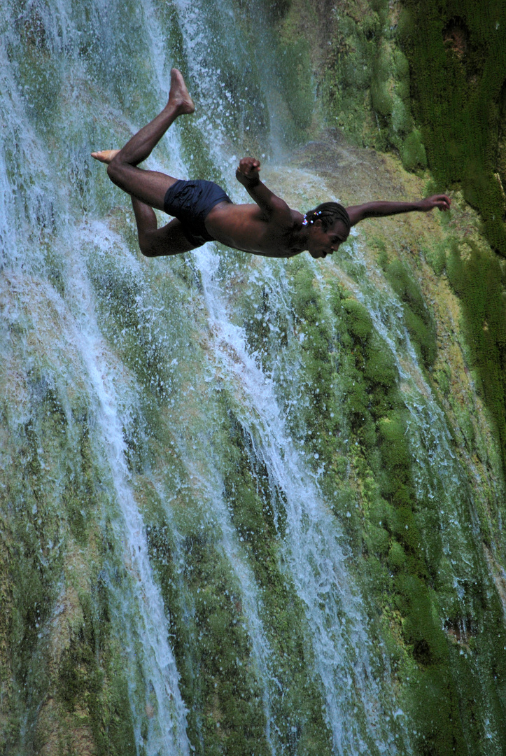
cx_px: 253
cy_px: 378
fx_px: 6306
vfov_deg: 6.9
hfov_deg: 4.6
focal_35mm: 300
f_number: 5.6
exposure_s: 1/640
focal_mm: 200
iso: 400
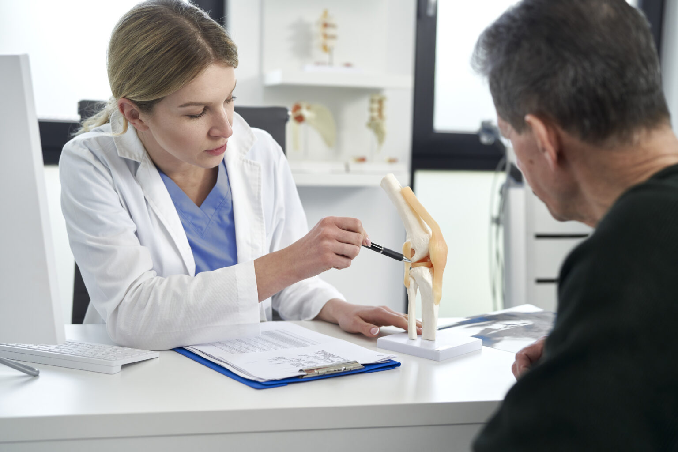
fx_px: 942
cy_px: 226
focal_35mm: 50
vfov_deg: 27.0
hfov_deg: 39.6
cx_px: 339
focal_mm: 50
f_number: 2.5
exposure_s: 1/320
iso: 400
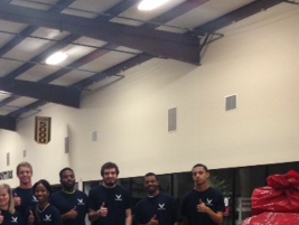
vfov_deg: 18.3
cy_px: 222
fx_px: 683
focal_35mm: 79
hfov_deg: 23.7
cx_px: 2
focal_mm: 4.12
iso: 125
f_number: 2.4
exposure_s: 1/20
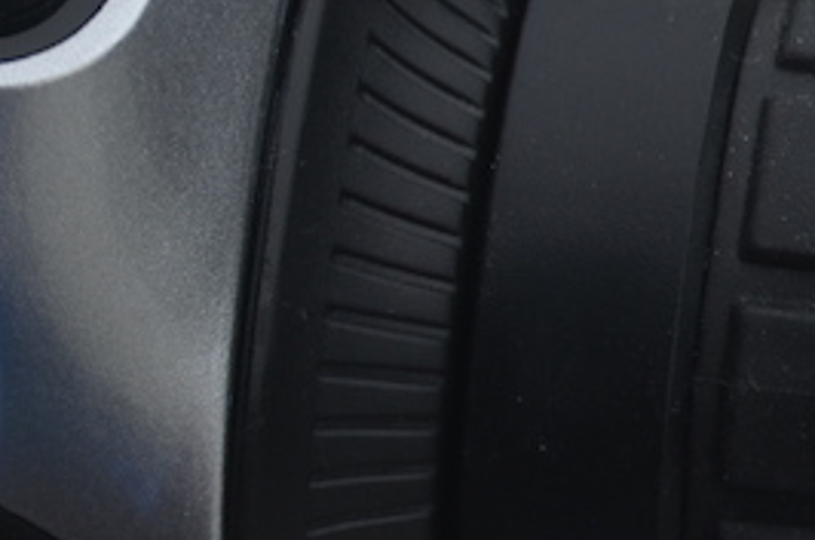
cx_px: -172
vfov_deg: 2.2
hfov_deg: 3.3
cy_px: 186
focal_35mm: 616
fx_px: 13912
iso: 200
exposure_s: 1/800
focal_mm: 78
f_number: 5.6
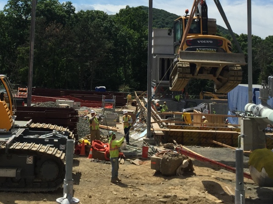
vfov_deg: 23.9
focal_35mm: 59
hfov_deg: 32.4
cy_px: 8
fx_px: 465
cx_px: 84
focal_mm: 4.15
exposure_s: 1/3300
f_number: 2.2
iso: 32
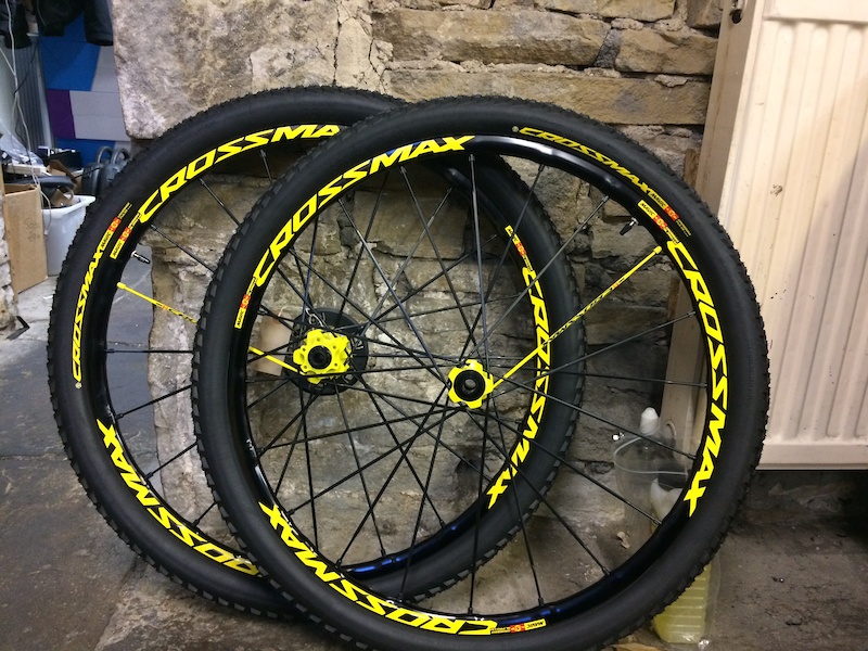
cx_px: 434
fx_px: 727
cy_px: 326
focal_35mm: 29
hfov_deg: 61.7
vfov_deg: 48.2
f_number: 2.2
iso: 250
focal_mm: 4.15
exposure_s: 1/33
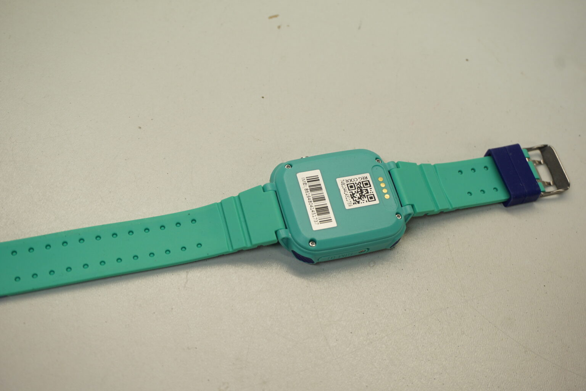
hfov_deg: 38.9
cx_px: 293
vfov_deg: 26.5
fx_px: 830
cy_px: 196
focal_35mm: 51
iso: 250
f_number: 5
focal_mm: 34
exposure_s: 1/60
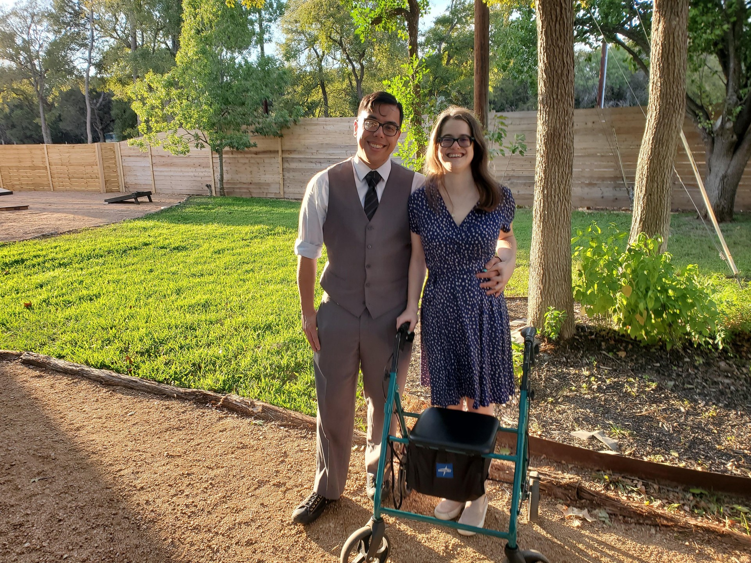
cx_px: 376
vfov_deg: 53.1
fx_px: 564
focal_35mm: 26
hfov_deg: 67.3
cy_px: 282
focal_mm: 4.3
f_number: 2.4
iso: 50
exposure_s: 1/171
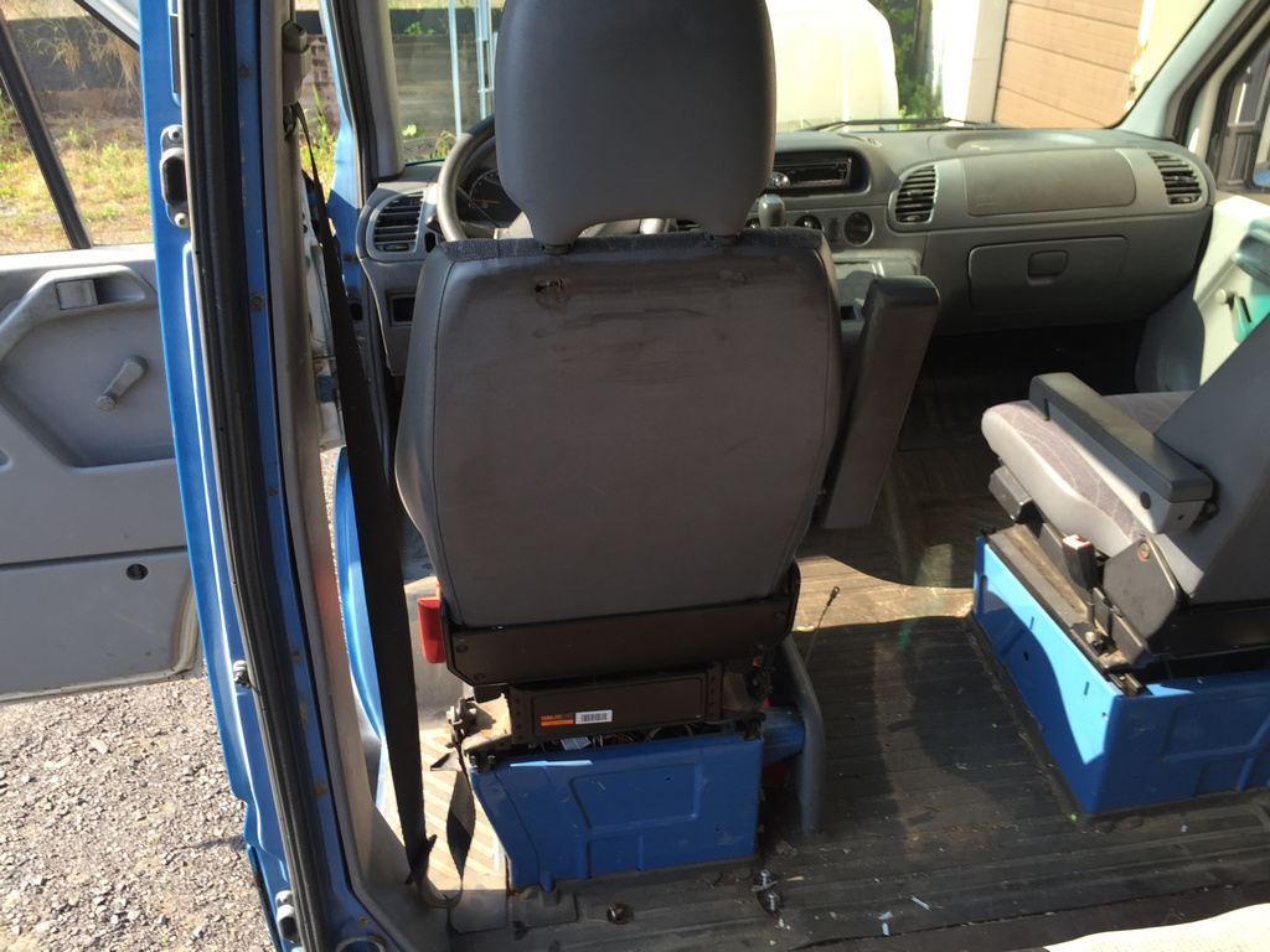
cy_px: 476
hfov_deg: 61.7
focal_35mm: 29
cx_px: 635
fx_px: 1064
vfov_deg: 48.2
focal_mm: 4.15
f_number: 2.2
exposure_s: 1/267
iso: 32
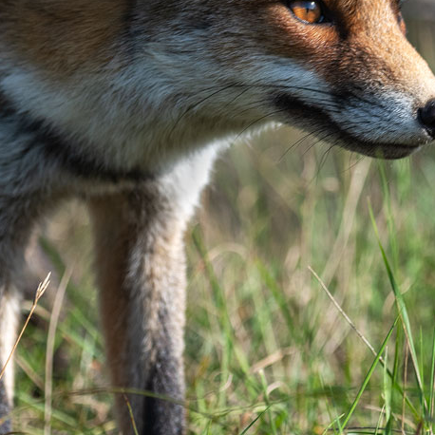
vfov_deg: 2.6
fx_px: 9412
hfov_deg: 2.6
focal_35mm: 662
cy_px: 159
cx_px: 328
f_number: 5.6
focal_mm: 220
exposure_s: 1/1250
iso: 400
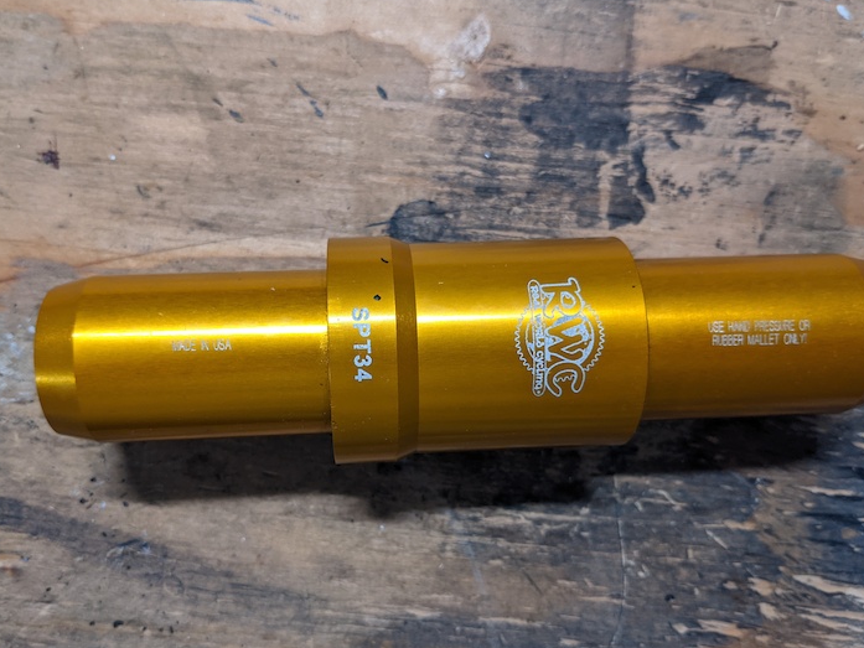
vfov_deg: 45.4
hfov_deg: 58.3
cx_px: 405
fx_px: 774
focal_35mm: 31
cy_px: 358
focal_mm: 4.38
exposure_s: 1/24
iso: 86
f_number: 1.73
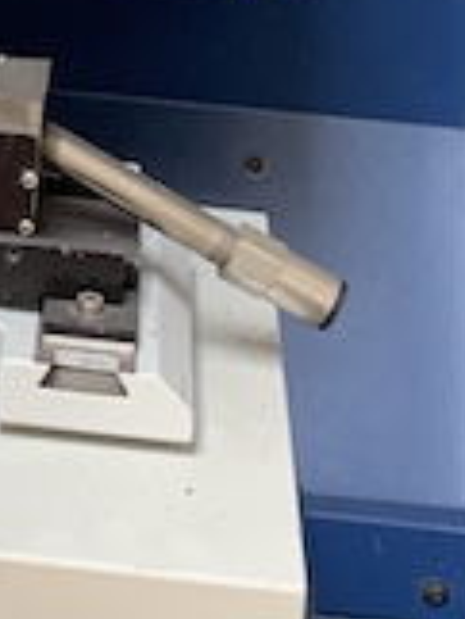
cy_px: -242
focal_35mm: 129
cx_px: -158
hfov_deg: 11.2
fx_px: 2307
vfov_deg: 14.5
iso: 200
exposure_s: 1/60
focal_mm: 4.25
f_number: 1.8
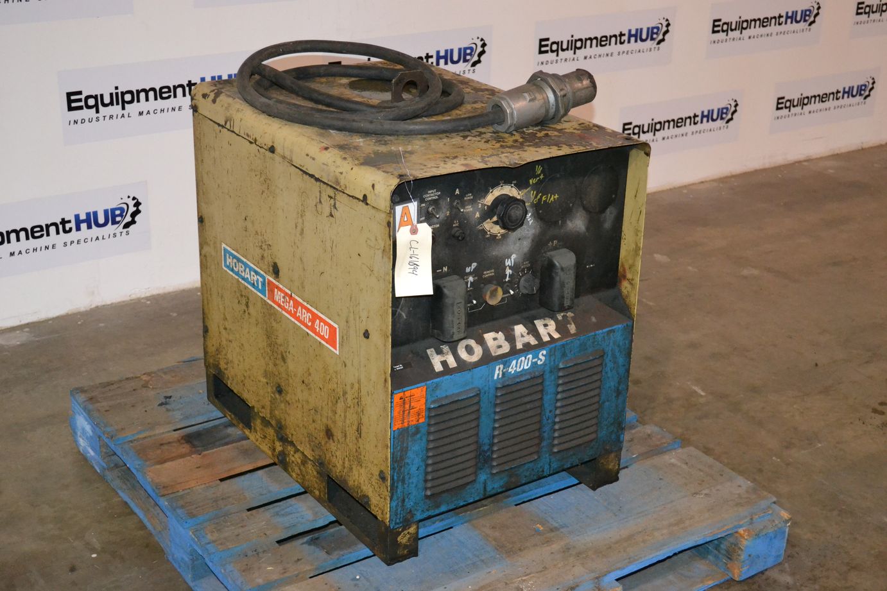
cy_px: 296
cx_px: 444
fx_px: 1256
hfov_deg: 38.9
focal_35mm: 51
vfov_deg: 26.5
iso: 3200
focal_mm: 34
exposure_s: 1/60
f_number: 5
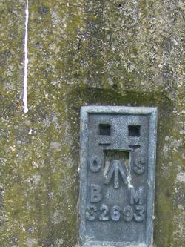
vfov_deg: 27.7
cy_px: 192
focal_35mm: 69
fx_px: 491
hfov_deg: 21.3
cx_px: 108
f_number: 2.8
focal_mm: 6
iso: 100
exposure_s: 1/281
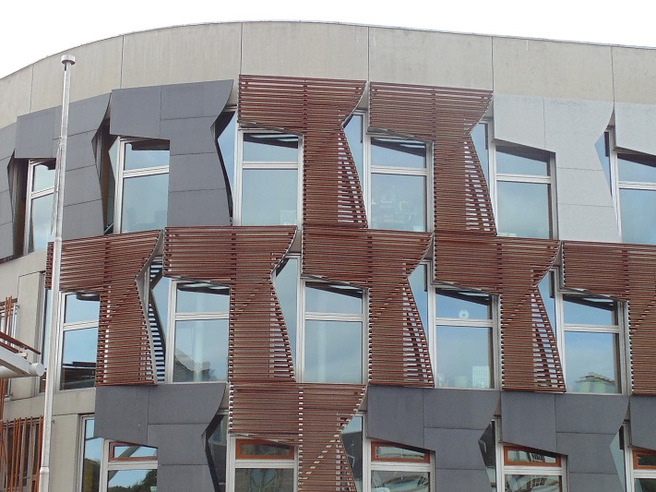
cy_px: 326
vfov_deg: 23.5
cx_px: 307
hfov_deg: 31.2
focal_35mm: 62
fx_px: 1175
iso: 80
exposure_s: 1/250
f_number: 3.4
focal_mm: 6.2
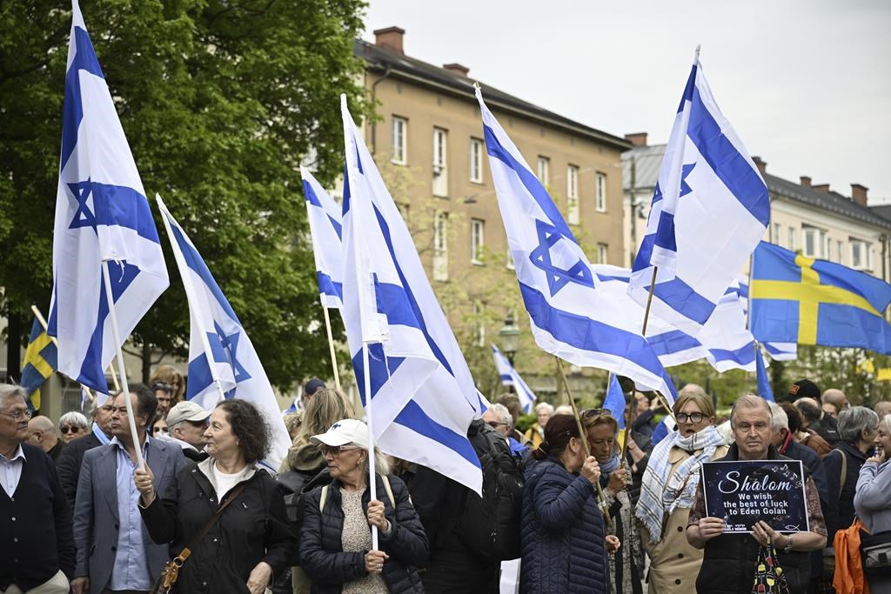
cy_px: 297
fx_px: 1485
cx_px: 446
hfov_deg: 33.4
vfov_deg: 22.6
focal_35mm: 60
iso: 220
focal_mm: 60
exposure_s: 1/500
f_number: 3.2
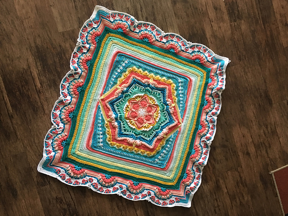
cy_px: 108
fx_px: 241
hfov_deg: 61.7
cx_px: 144
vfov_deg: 48.2
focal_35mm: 29
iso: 200
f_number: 2.2
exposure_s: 1/20
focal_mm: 4.15
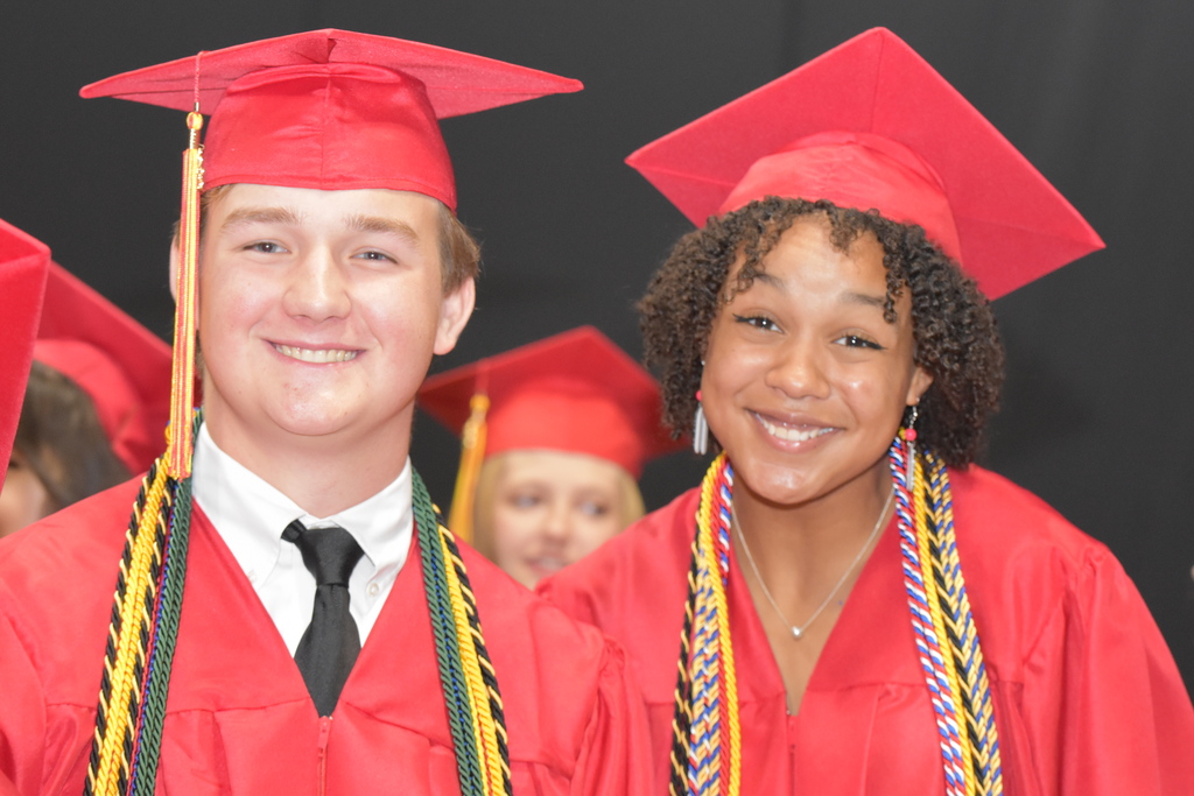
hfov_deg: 14.9
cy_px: 398
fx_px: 4577
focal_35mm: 138
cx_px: 597
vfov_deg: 9.9
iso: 2800
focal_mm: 92
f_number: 4
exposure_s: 1/60
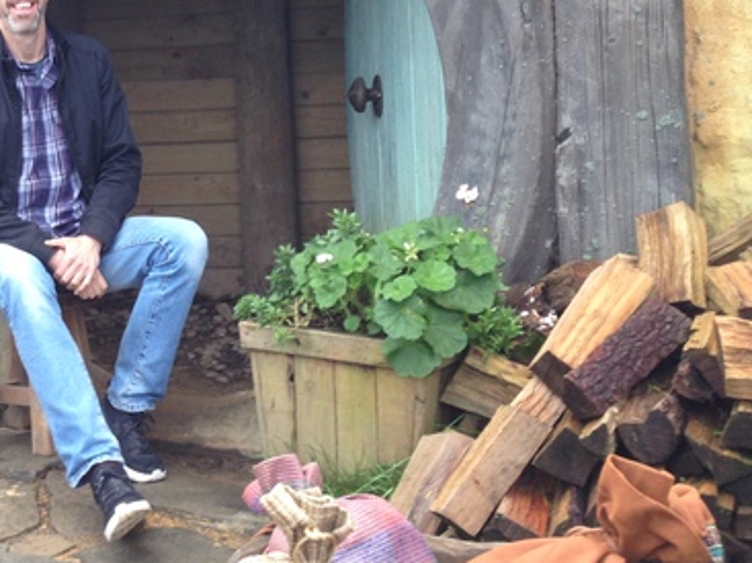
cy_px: 95
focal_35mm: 63
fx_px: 1368
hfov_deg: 29.3
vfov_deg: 22.9
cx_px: 53
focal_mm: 4.12
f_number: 2.4
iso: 64
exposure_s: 1/30
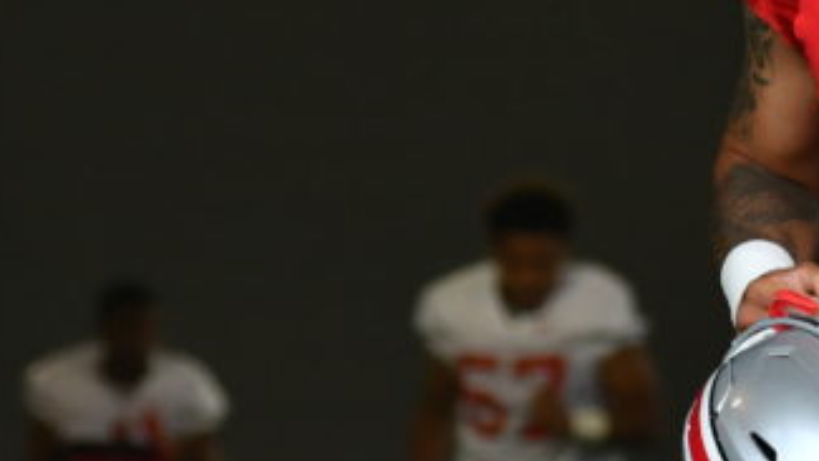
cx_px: 950
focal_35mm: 989
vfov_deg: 1.2
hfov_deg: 2.2
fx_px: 21483
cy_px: 92
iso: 1000
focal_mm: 200
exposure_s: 1/640
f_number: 5.6
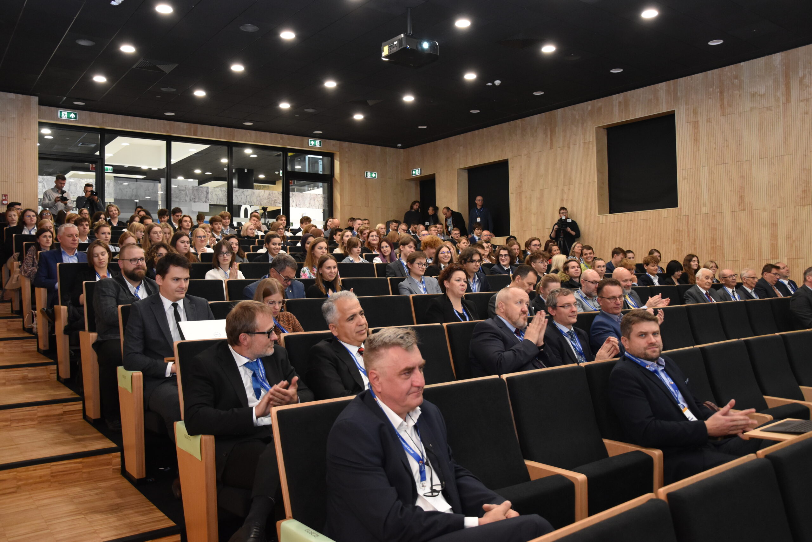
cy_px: 271
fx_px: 609
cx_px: 406
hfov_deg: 67.4
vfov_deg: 47.9
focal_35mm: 27
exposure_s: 1/60
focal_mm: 18
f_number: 3.5
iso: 1600
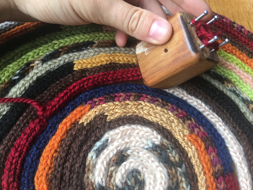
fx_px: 212
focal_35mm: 29
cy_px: 95
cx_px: 126
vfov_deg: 48.2
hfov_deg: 61.7
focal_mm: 4.15
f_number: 2.2
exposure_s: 1/50
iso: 32
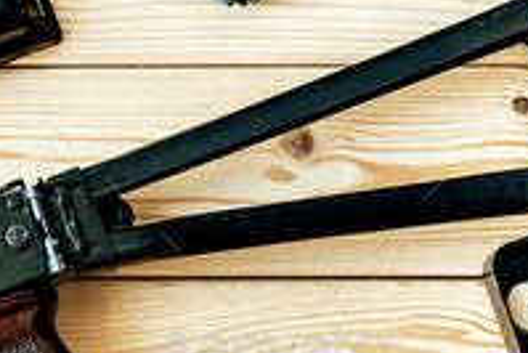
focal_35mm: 163
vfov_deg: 8.3
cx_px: -135
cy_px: 471
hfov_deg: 12.3
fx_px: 2392
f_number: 5
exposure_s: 1/125
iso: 400
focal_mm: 55
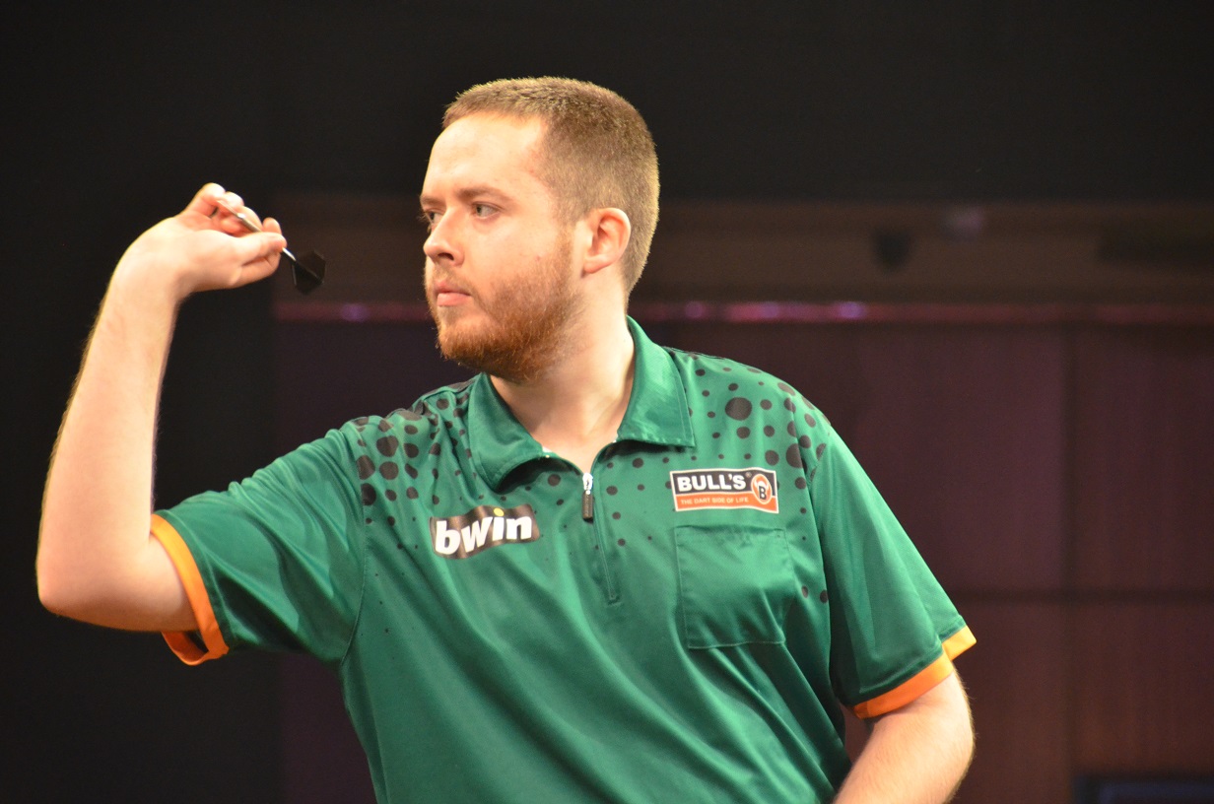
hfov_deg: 6.9
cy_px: 402
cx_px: 607
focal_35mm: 300
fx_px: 10096
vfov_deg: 4.6
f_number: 5.6
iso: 2500
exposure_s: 1/40
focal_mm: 200
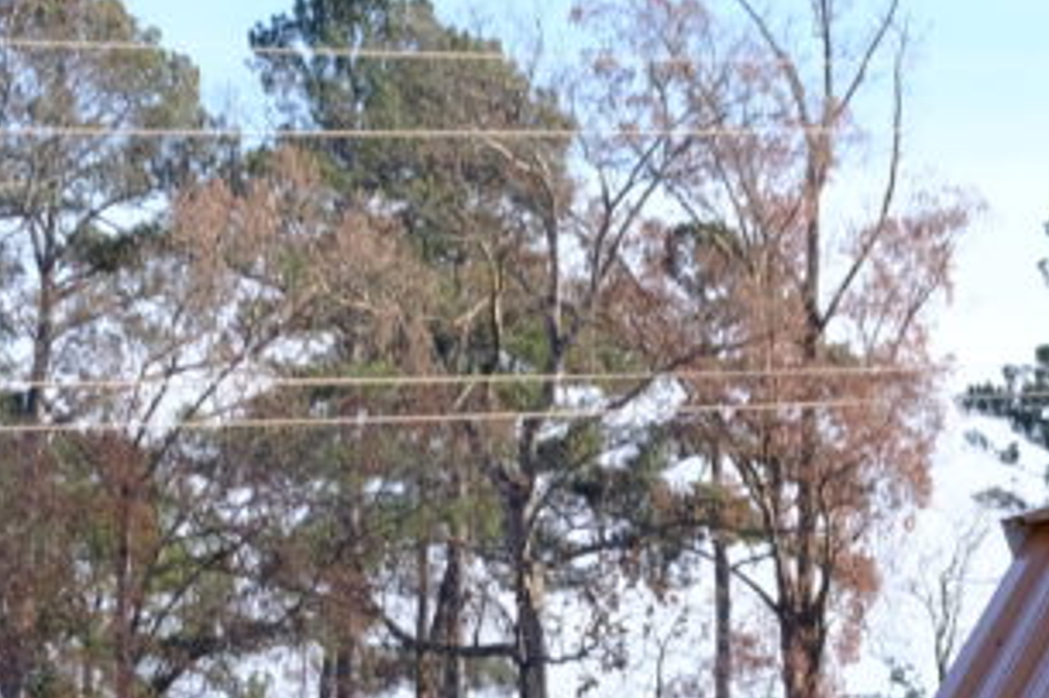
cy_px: 1289
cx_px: 2181
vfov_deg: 4.3
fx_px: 9173
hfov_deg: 6.3
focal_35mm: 315
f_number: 8
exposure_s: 1/100
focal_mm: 50
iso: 200
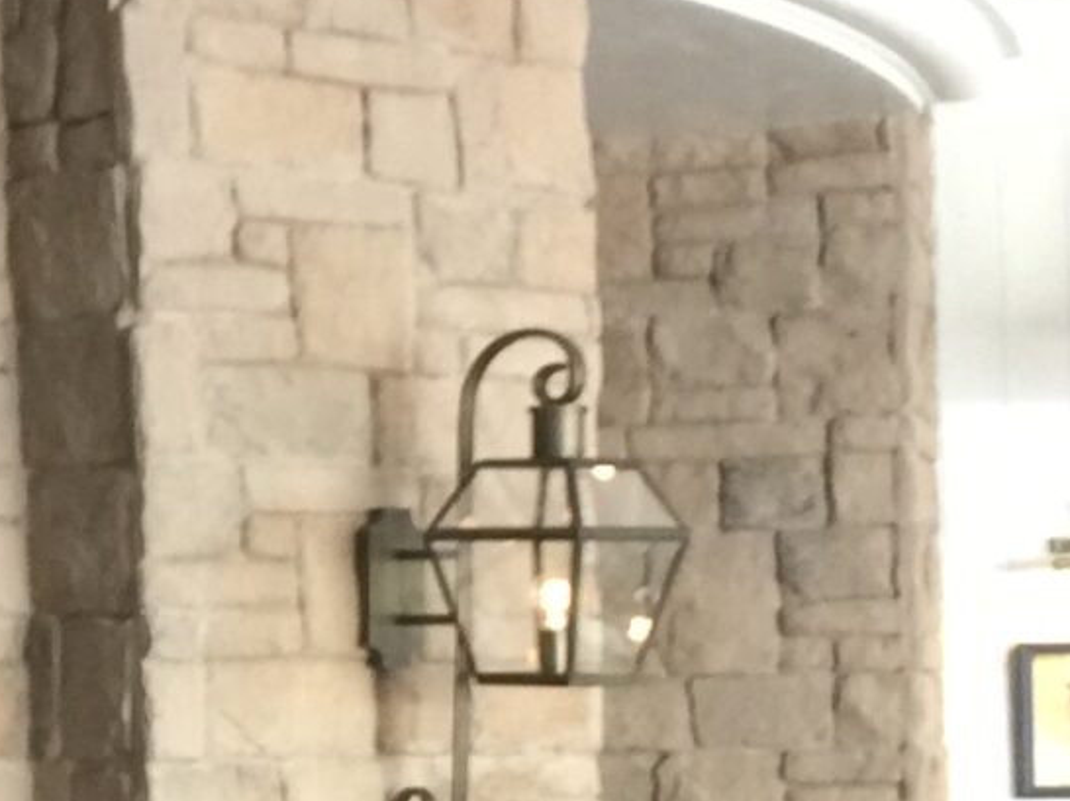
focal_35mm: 136
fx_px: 4202
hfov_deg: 14.0
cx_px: -310
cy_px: 693
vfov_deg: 10.8
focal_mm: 4.15
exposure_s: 1/17
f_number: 2.2
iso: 80
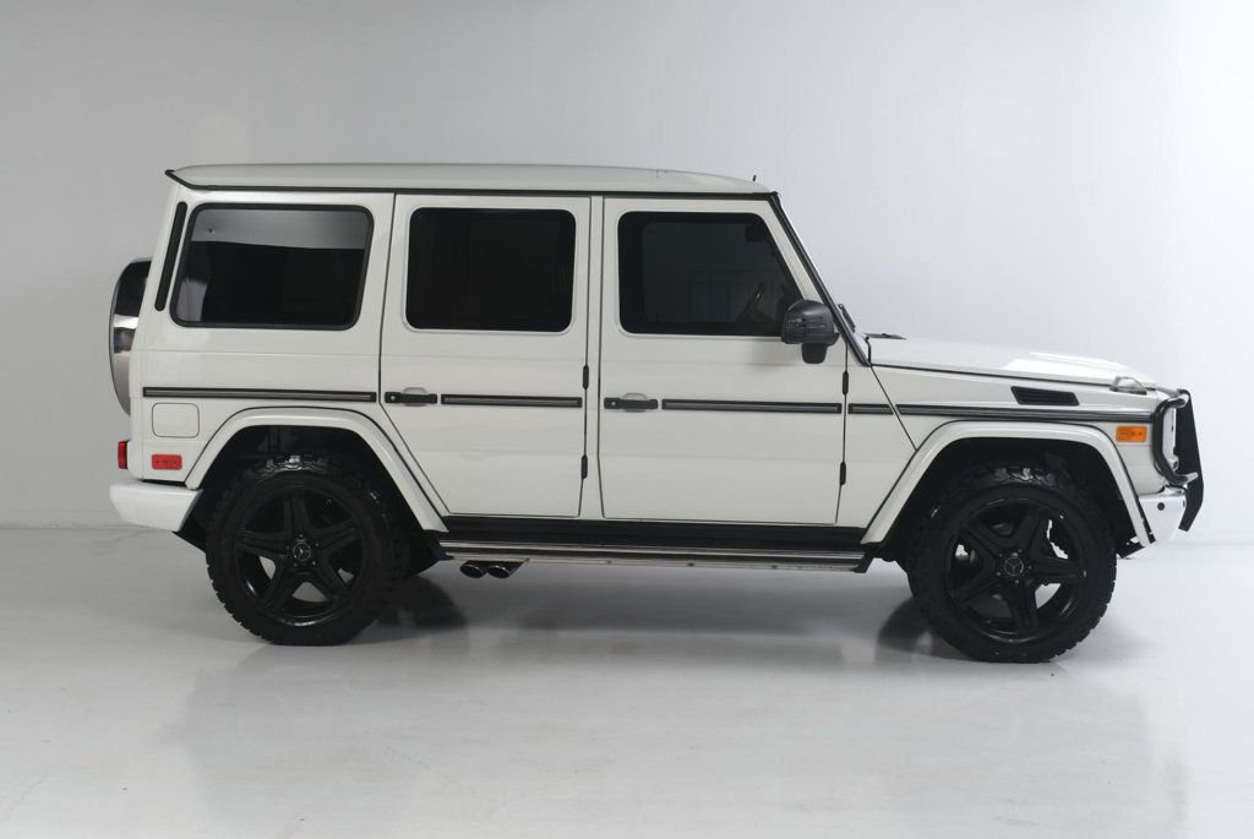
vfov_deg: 28.1
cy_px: 420
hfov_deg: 41.1
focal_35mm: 48
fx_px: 1674
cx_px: 627
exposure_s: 1/160
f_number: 13
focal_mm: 24
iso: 100
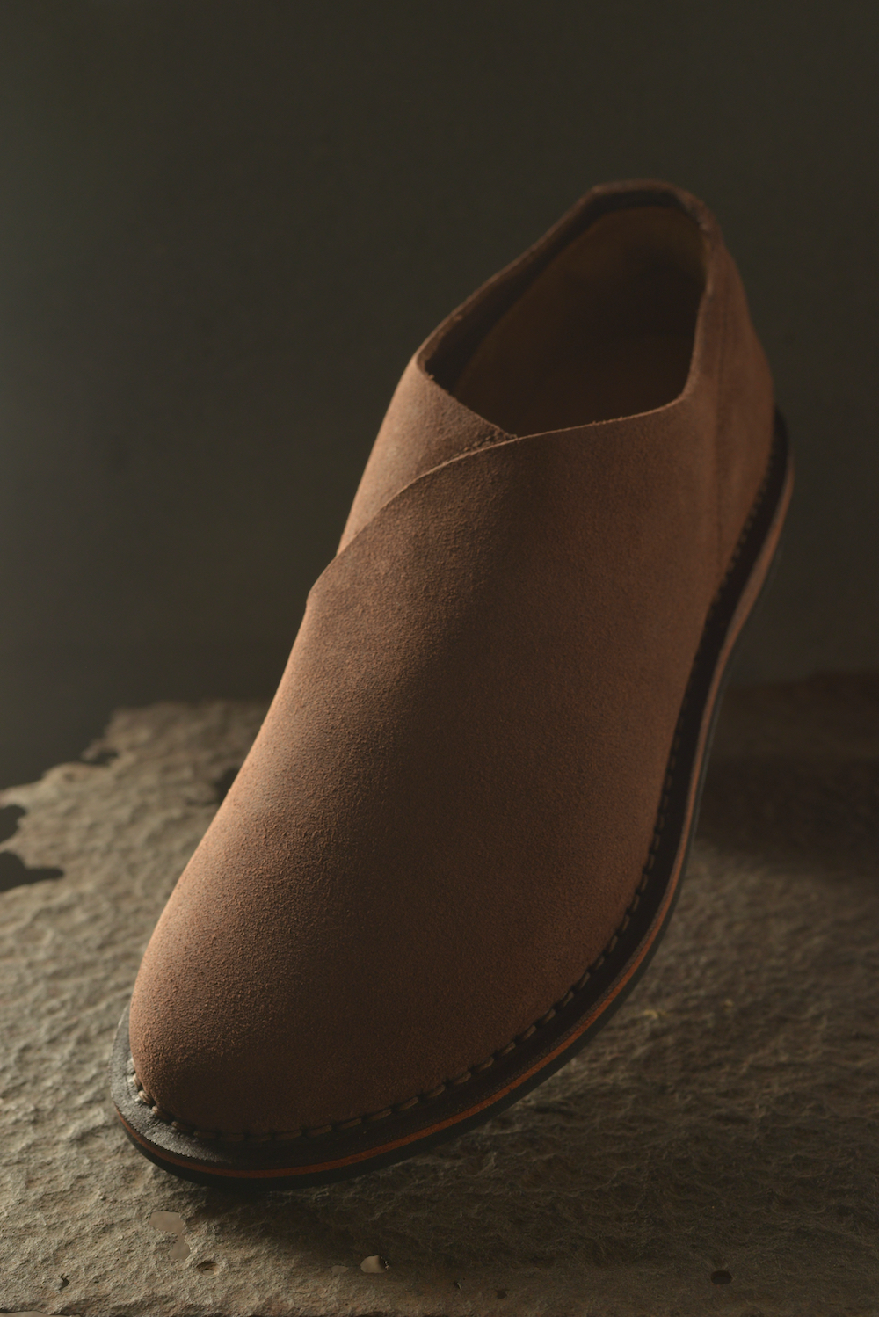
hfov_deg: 27.0
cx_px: 440
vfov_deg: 39.6
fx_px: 1829
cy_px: 658
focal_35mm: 50
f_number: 7.1
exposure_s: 1/15
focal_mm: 50
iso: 400
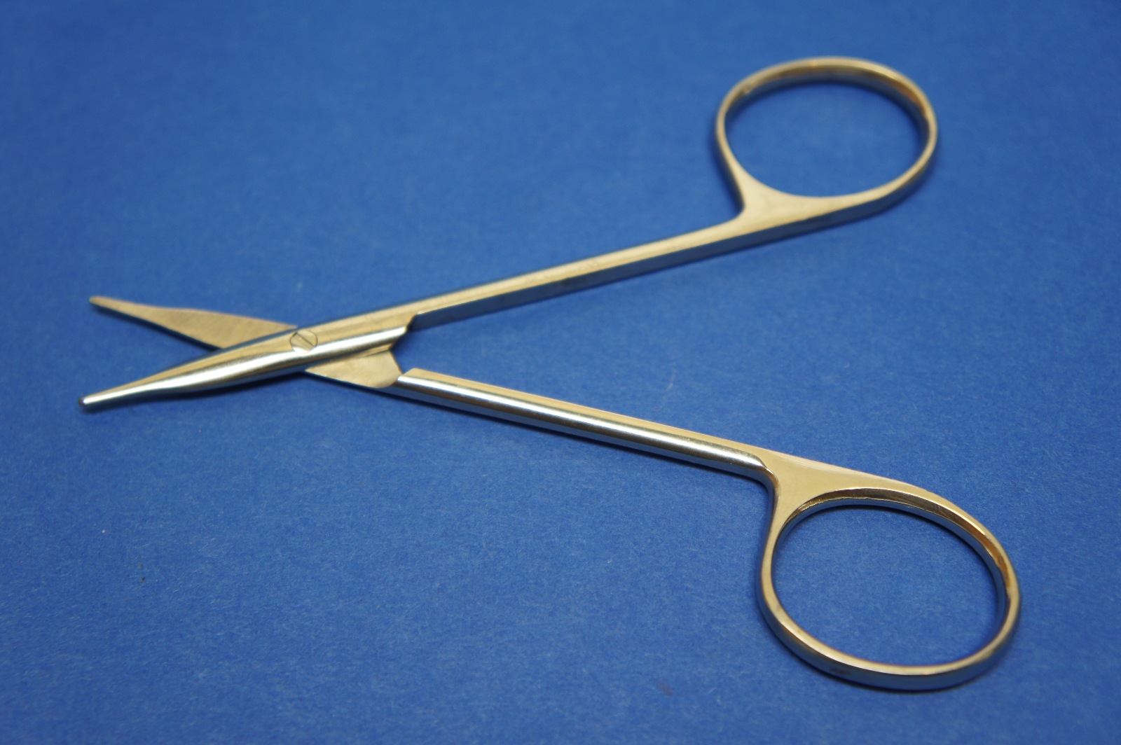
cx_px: 560
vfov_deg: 22.6
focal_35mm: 60
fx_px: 1867
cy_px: 372
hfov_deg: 33.4
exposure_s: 1/25
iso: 200
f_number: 4.5
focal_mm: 40
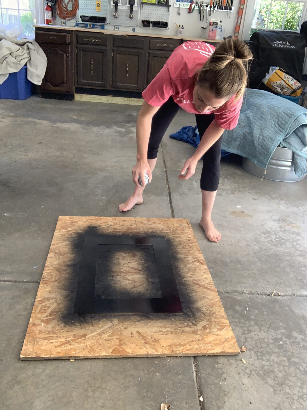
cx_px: 154
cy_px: 205
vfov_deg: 56.8
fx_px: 378
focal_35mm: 32
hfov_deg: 44.2
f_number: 2.2
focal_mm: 2.87
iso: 80
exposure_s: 1/60
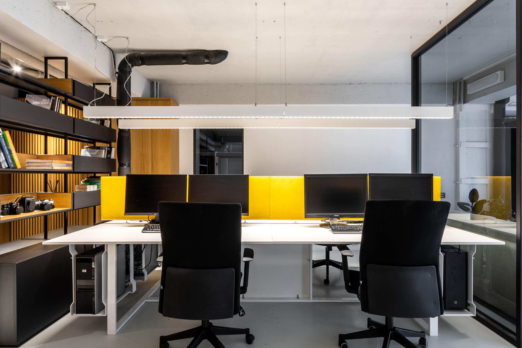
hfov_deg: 89.9
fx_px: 261
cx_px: 245
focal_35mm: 18
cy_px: 173
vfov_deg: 67.4
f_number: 10
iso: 100
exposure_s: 1/1.25
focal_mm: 9.5
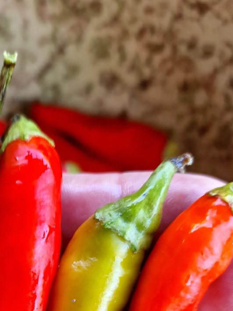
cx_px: 16
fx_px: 511
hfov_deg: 24.8
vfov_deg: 31.0
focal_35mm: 57
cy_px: 320
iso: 50
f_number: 1.8
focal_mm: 6.4
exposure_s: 1/60
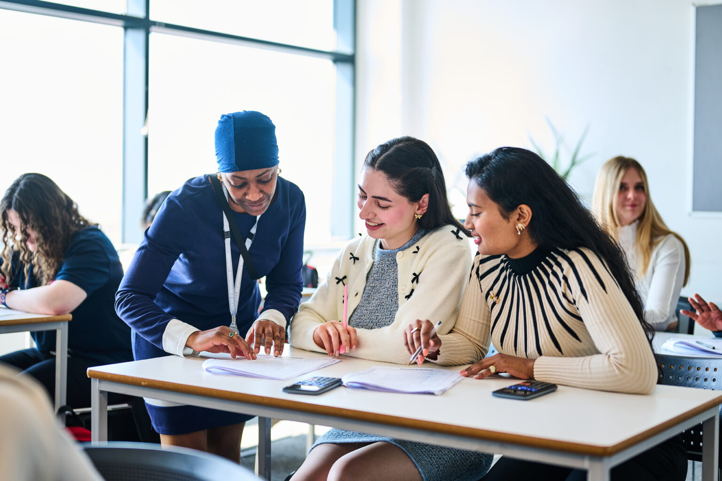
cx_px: 361
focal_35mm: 50
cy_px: 240
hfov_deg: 39.6
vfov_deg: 27.0
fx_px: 1003
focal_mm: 50
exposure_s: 1/250
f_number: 1.8
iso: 320
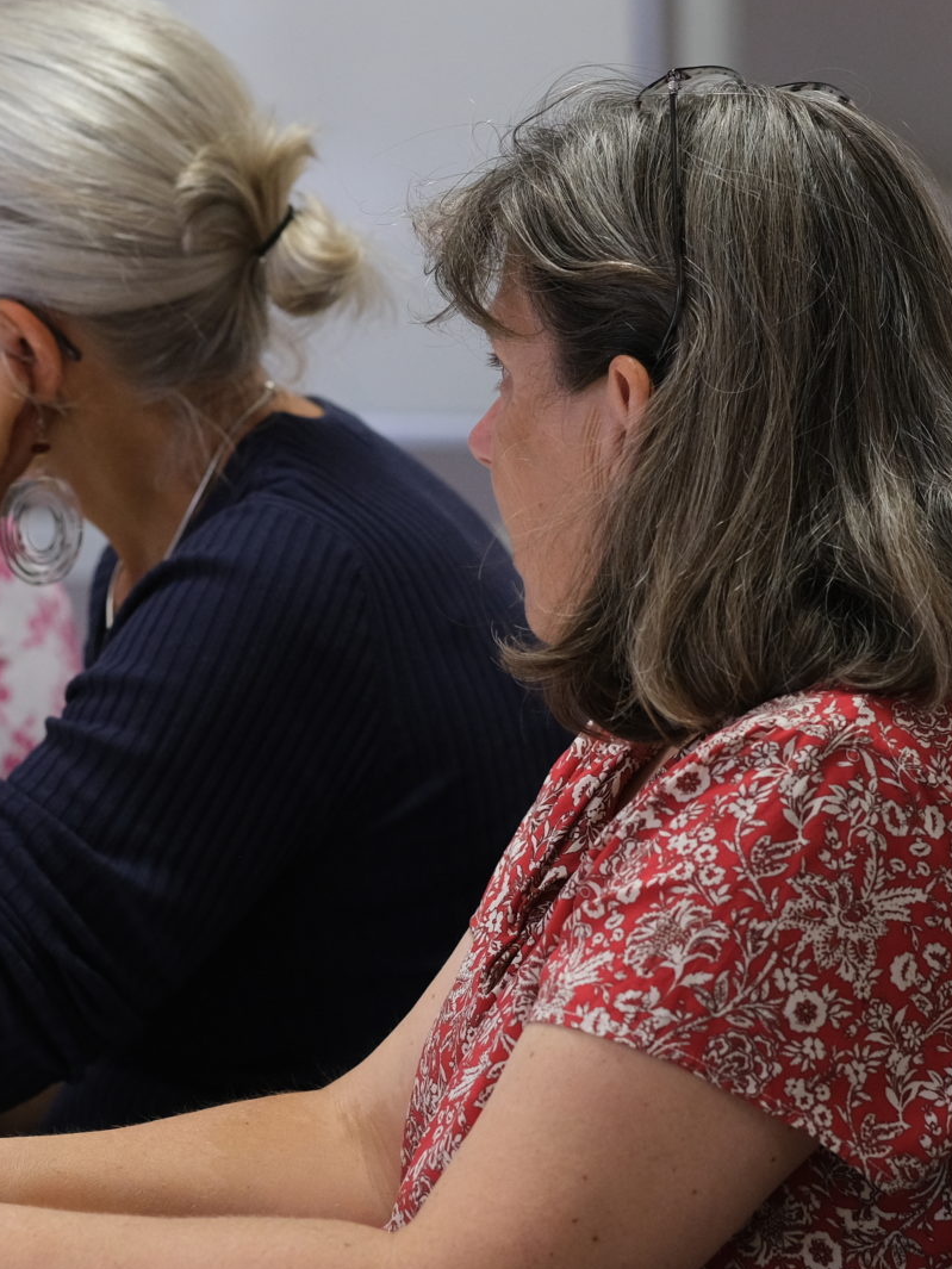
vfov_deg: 6.3
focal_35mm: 312
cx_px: 238
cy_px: 642
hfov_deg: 4.8
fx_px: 11438
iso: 800
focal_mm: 90
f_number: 2.8
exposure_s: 1/210
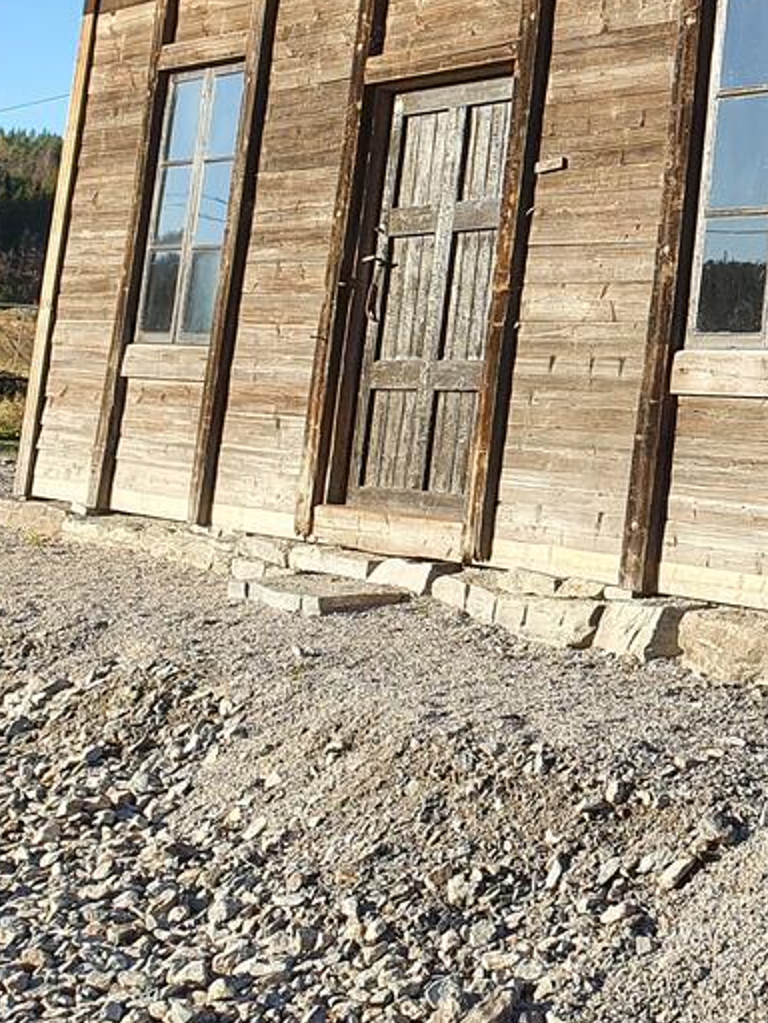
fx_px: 1802
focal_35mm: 61
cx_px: 982
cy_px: 140
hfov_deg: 21.8
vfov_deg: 30.5
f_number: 2.4
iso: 50
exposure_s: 1/588
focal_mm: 4.32
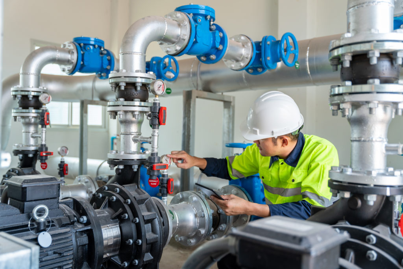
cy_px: 134
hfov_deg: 56.6
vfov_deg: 39.5
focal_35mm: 33
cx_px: 202
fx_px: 374
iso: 250
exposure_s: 1/200
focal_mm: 33.4
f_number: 2.8
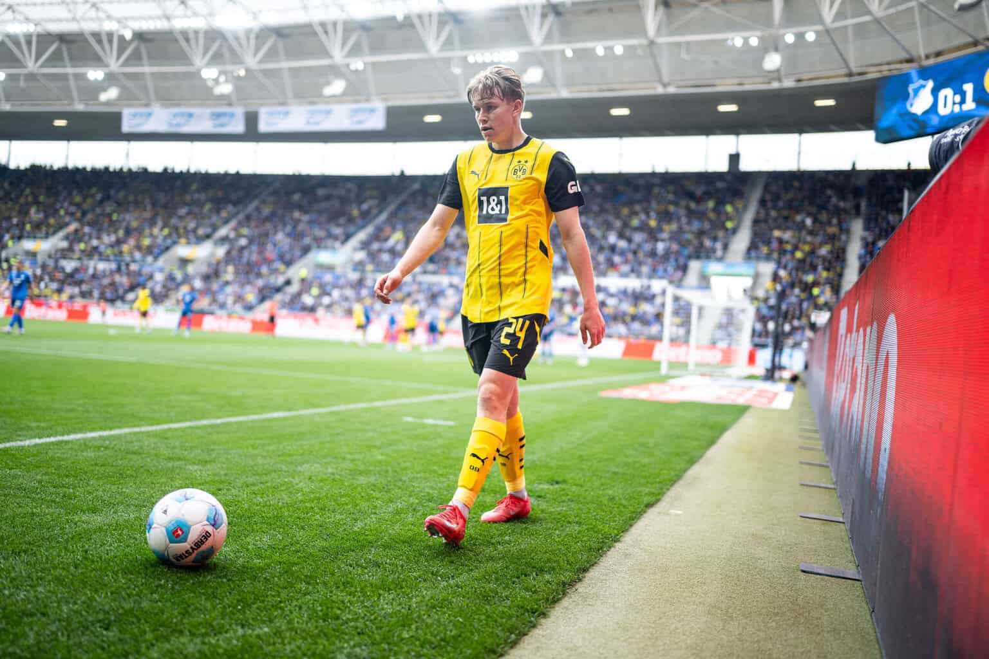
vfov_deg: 37.9
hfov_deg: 54.4
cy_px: 330
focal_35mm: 35
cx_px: 494
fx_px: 961
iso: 360
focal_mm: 35
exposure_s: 1/1600
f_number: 1.2
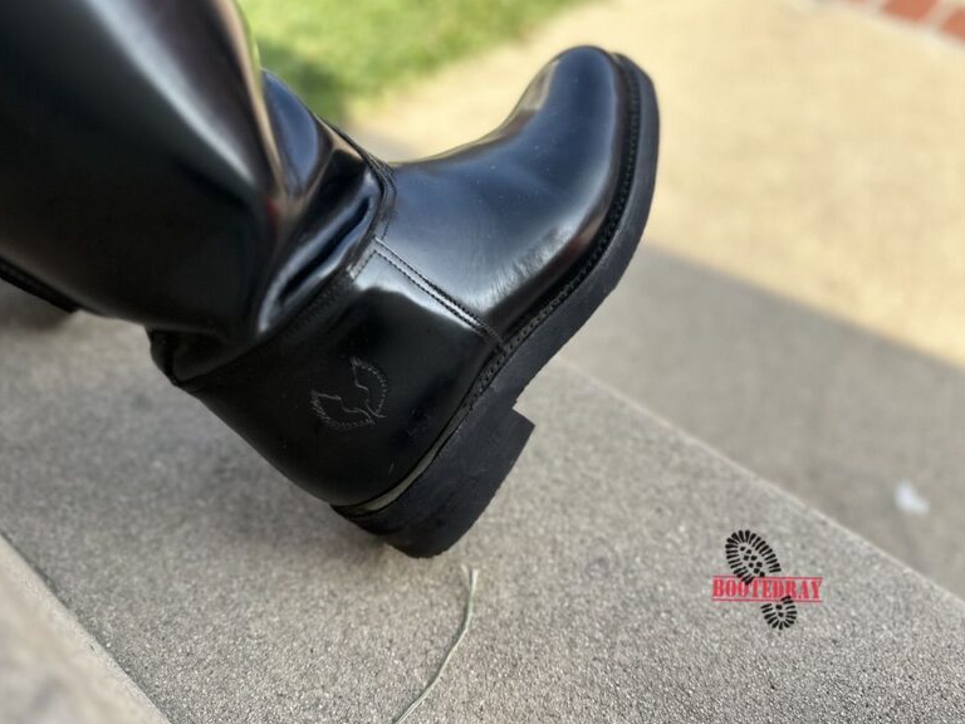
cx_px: 469
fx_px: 697
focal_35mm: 25
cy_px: 371
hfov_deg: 69.4
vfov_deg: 54.9
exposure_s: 1/962
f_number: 1.78
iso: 80
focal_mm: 6.86
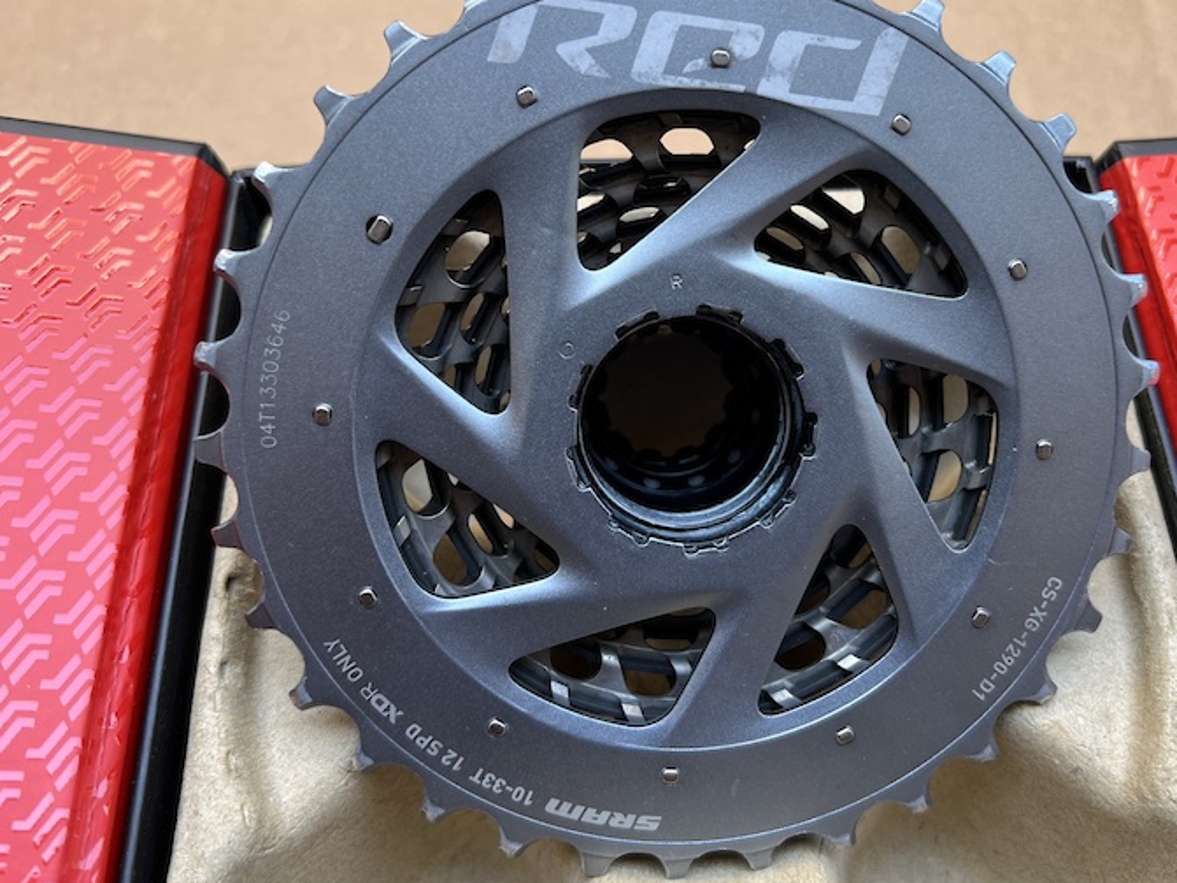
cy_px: 391
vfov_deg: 45.4
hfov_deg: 58.2
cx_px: 660
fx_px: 1054
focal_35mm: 31
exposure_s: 1/121
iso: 40
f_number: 1.5
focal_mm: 5.7
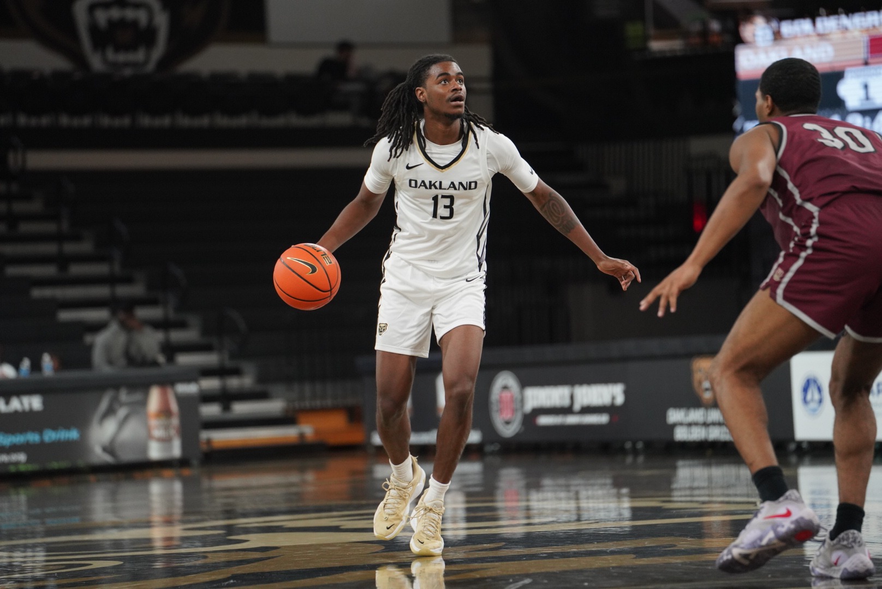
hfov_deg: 12.6
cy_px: 294
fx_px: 3996
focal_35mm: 163
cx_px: 441
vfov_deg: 8.4
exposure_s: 1/1000
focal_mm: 163
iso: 3200
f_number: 2.8
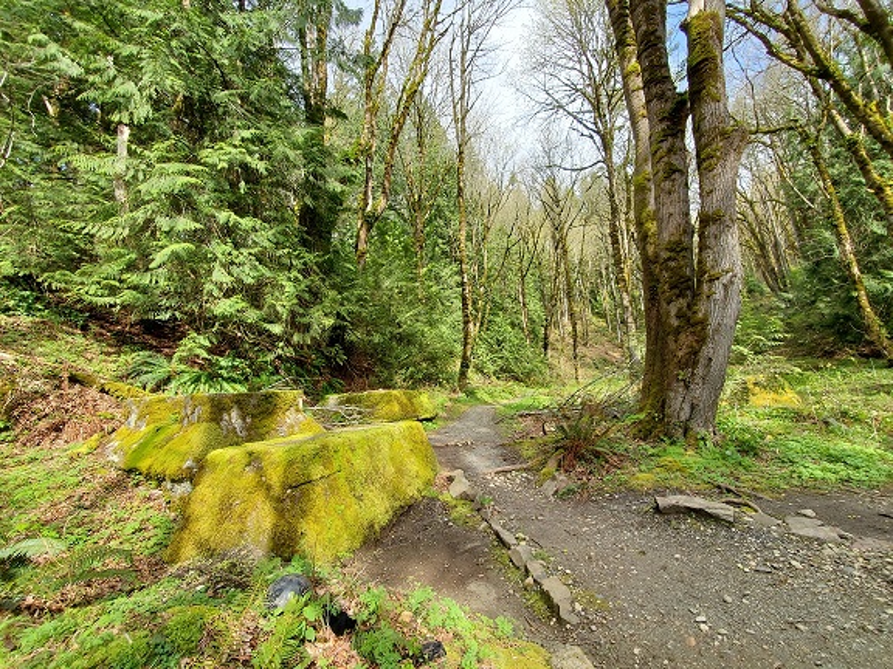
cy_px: 334
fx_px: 335
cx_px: 446
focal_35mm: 13
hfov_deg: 106.2
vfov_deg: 89.9
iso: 50
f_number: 2.2
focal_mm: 1.8
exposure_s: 1/251
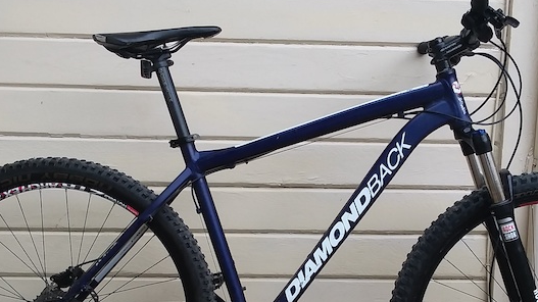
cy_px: 254
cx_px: 314
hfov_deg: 42.8
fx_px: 685
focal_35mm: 48
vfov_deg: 24.4
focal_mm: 2.47
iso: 40
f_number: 1.9
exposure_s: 1/189
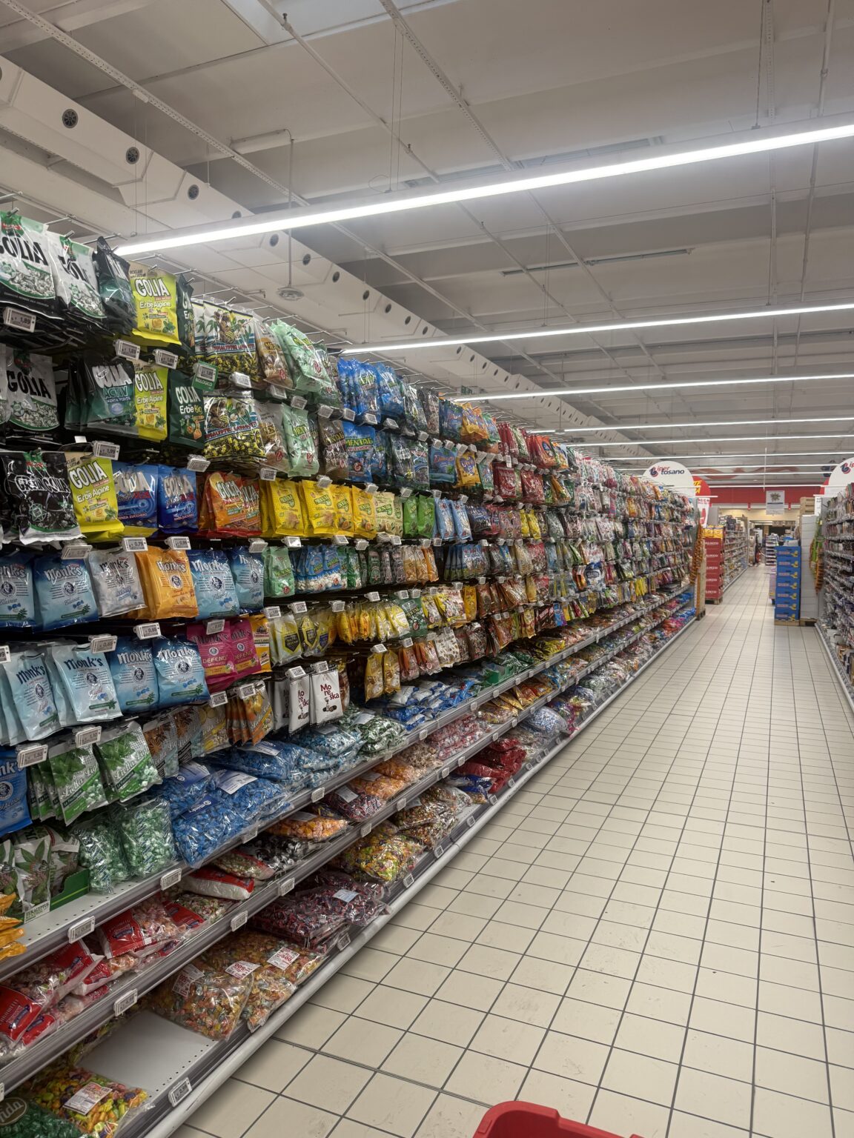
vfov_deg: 71.6
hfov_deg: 56.8
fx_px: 789
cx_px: 427
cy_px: 569
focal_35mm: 24
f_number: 1.78
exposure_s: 1/100
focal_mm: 6.76
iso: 100
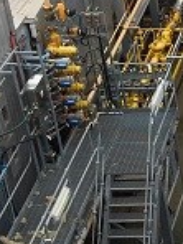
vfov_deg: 12.3
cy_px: 94
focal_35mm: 160
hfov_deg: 8.6
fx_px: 1128
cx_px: 407
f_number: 2.2
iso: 32
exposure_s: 1/494
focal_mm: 4.15
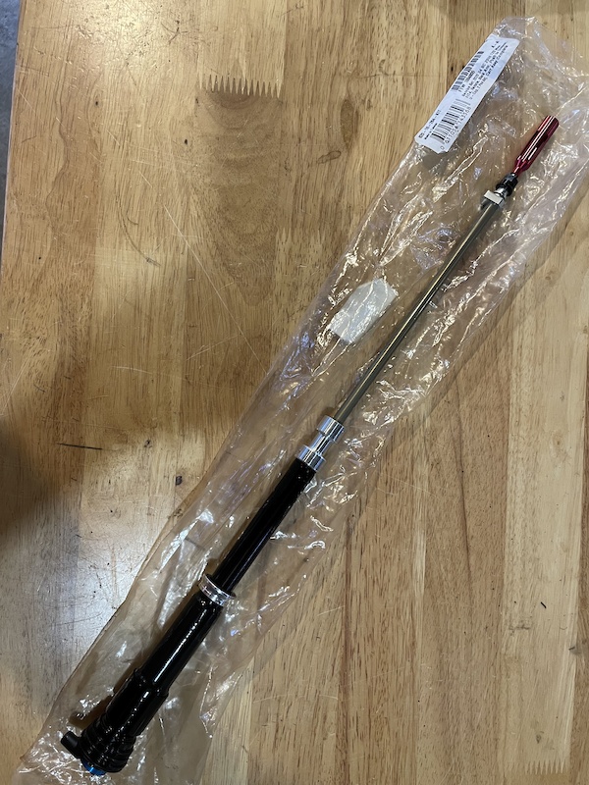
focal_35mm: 26
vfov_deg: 67.3
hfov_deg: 53.1
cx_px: 294
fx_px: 590
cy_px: 392
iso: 250
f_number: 1.6
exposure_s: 1/60
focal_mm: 4.2
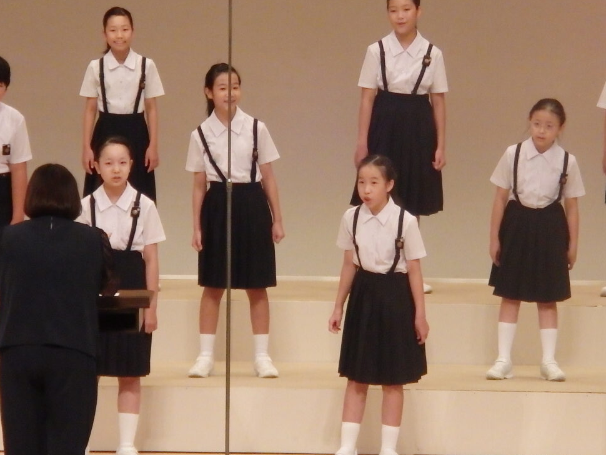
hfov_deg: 4.6
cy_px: 133
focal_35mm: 434
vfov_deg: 3.4
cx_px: 286
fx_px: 7596
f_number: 6.4
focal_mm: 48.9
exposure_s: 1/80
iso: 1250
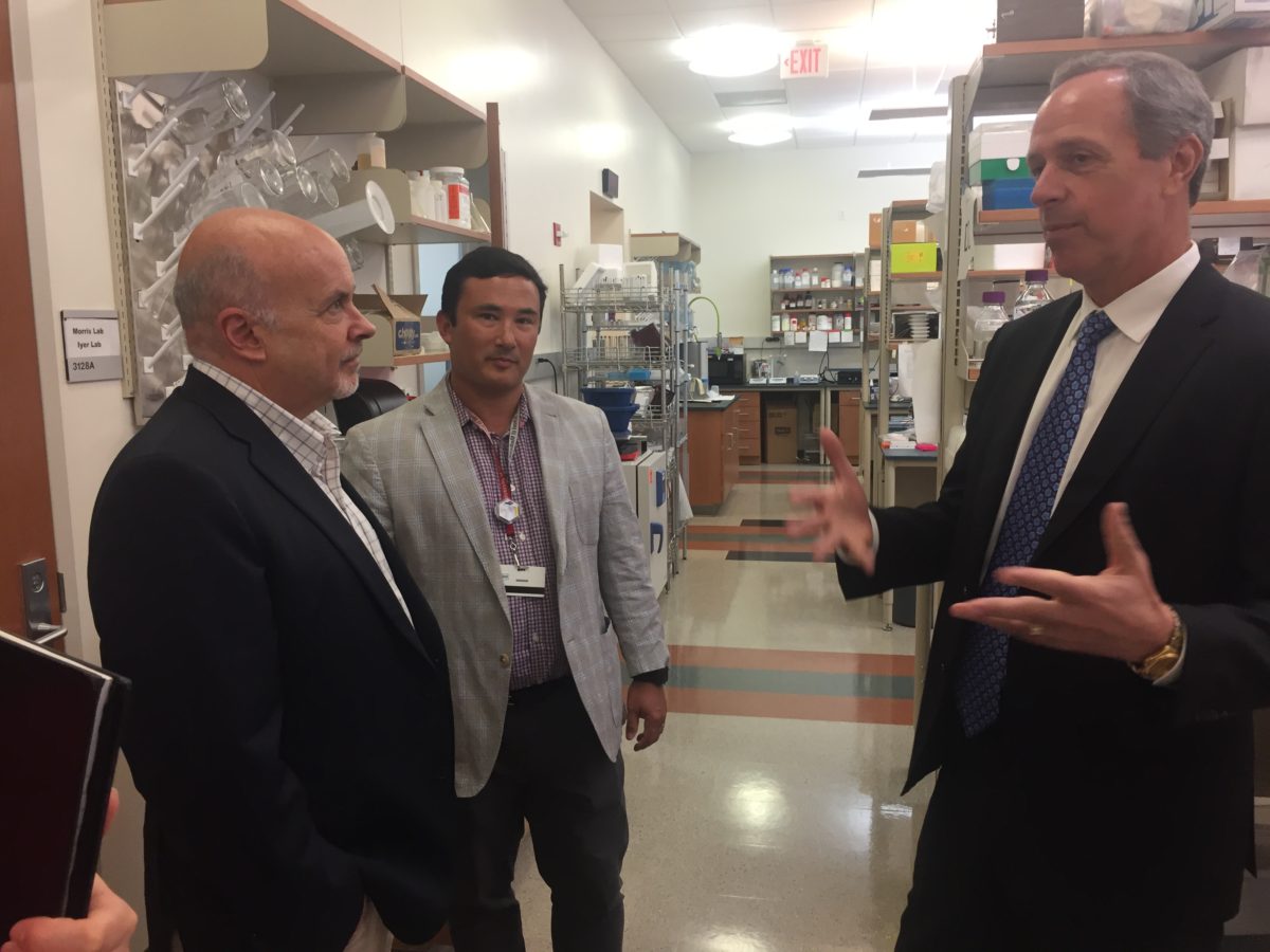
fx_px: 1064
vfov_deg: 48.2
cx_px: 635
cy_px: 476
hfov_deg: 61.7
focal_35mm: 29
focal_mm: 4.15
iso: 64
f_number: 2.2
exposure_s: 1/30
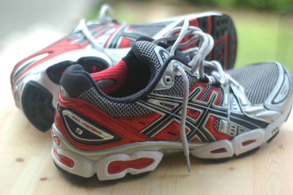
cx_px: 146
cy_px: 98
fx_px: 610
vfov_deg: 18.2
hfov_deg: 27.0
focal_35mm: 75
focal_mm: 50
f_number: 2
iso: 200
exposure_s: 1/1000
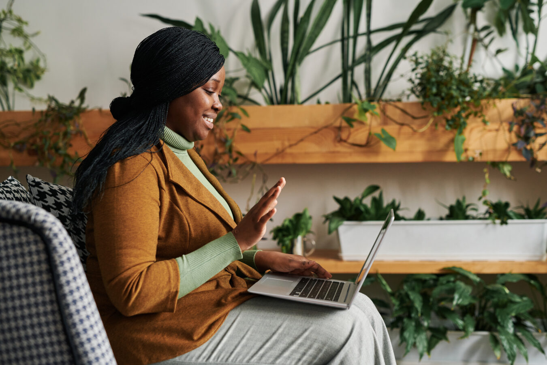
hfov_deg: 39.6
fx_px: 760
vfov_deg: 27.0
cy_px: 182
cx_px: 274
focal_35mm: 50
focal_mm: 50
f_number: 2.8
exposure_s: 1/125
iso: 800
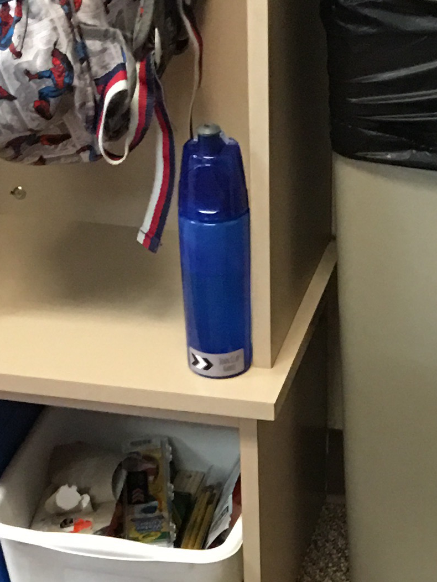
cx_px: 287
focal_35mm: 111
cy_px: 839
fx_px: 1868
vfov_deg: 16.4
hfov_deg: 13.3
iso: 100
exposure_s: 1/15
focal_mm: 4.15
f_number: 2.2
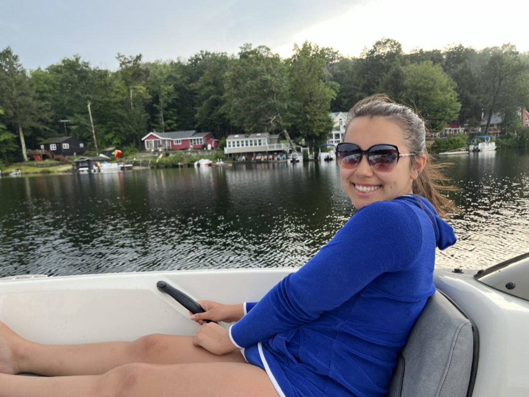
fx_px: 398
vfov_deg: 53.1
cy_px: 198
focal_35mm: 26
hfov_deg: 67.3
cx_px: 264
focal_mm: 5.1
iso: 50
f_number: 1.6
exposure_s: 1/322
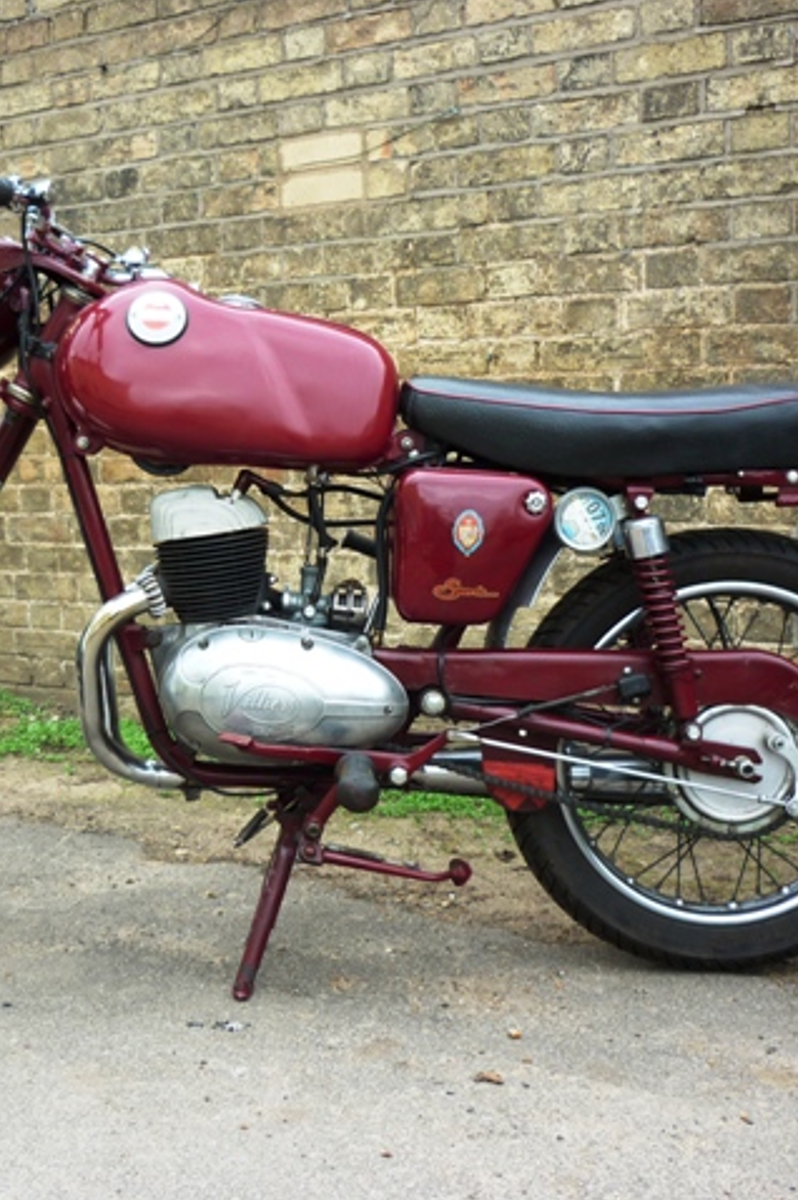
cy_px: 600
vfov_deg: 42.8
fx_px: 1532
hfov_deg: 29.1
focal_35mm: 46
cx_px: 291
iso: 80
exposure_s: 1/100
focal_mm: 5.5
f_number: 2.8
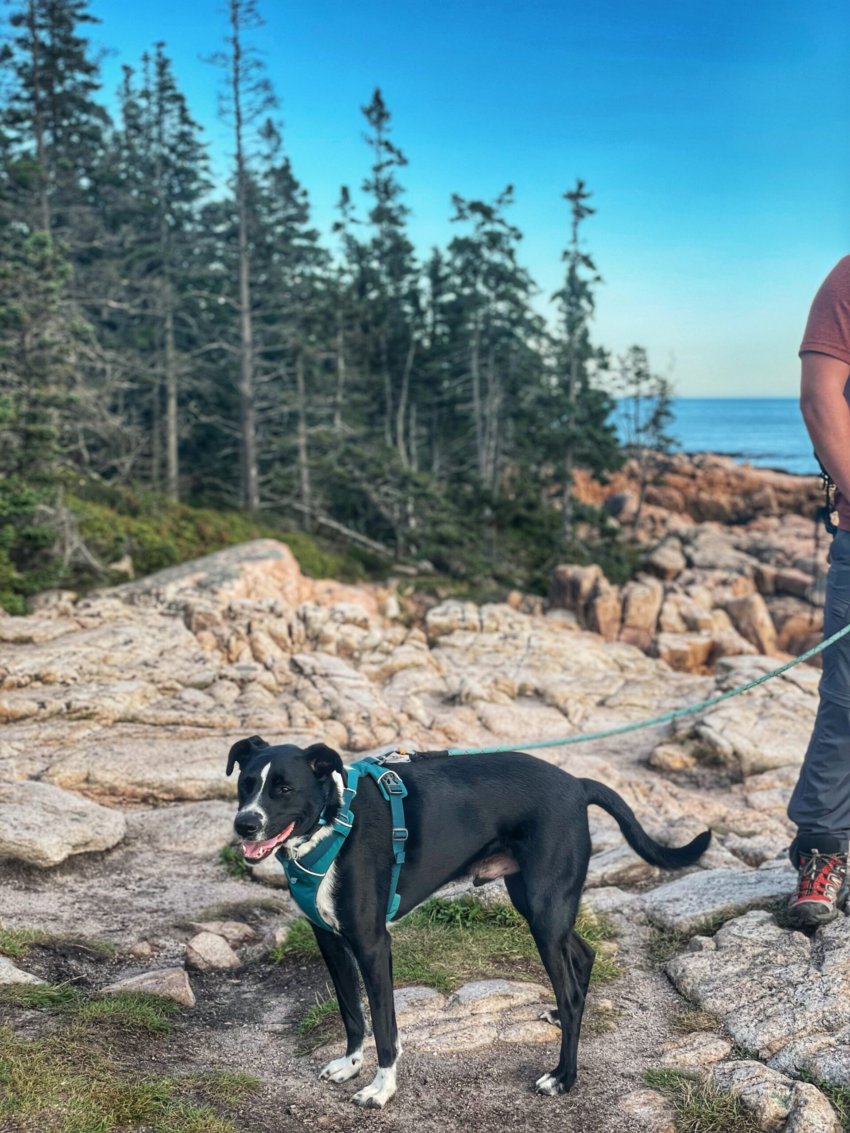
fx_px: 1702
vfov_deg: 36.8
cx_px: 425
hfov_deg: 28.0
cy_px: 566
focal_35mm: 52
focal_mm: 6
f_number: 2
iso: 25
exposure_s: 1/224
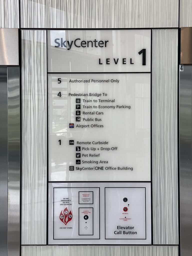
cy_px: 128
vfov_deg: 36.8
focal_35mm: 52
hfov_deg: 28.0
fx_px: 385
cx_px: 96
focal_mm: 6
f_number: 2
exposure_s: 1/120
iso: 25
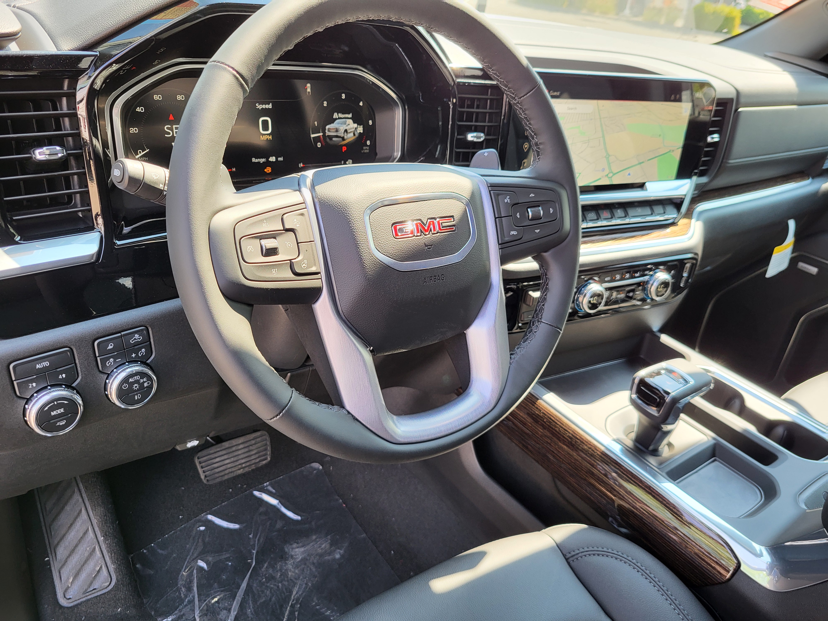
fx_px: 622
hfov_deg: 67.3
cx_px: 414
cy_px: 310
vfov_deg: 53.1
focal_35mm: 26
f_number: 1.8
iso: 50
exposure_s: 1/120
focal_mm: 5.4
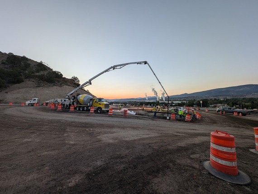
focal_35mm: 12
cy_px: 97
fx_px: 90
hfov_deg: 110.5
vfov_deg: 94.6
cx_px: 129
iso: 38
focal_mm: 2.23
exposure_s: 1/141
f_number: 1.95
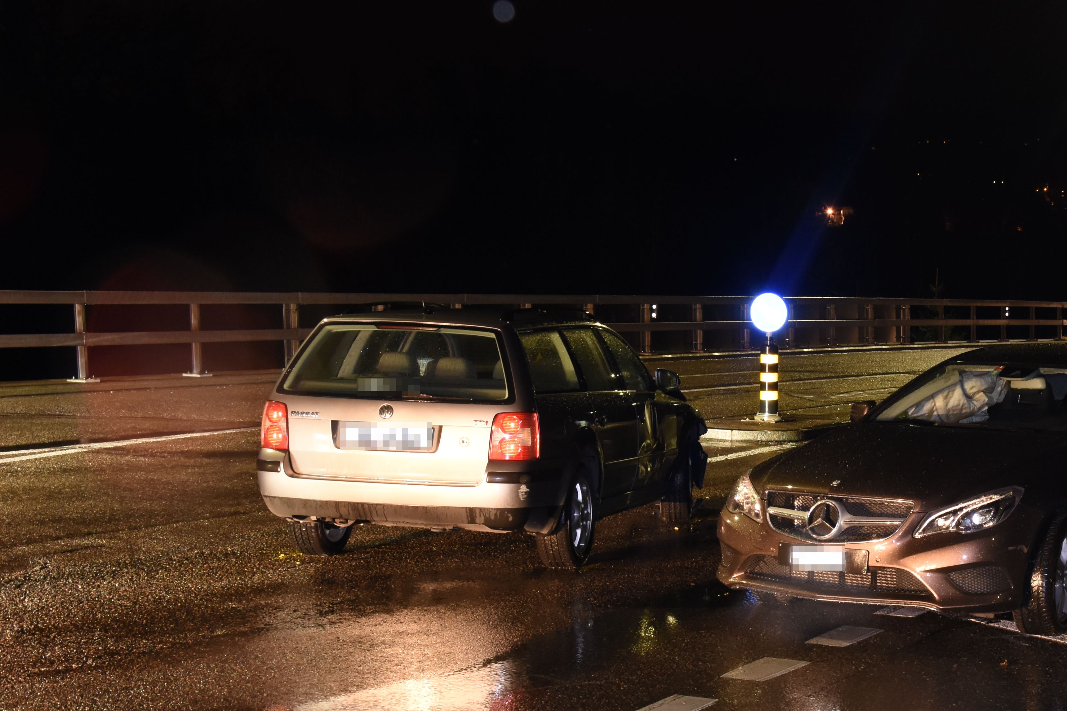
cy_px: 496
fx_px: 2015
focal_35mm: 68
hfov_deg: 28.7
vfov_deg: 19.9
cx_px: 923
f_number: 6.3
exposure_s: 1.6
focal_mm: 26
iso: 800
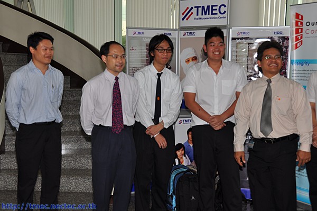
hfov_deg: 36.9
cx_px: 158
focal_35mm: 54
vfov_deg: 25.0
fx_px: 475
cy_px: 106
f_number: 5.6
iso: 200
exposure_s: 1/60
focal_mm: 36
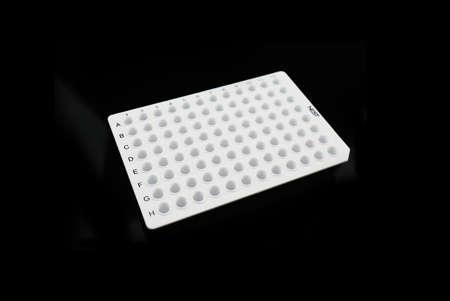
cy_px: 150
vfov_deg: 31.9
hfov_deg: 46.4
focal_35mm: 42
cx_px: 225
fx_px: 525
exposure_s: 1/80
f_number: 5.6
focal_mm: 28
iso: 100
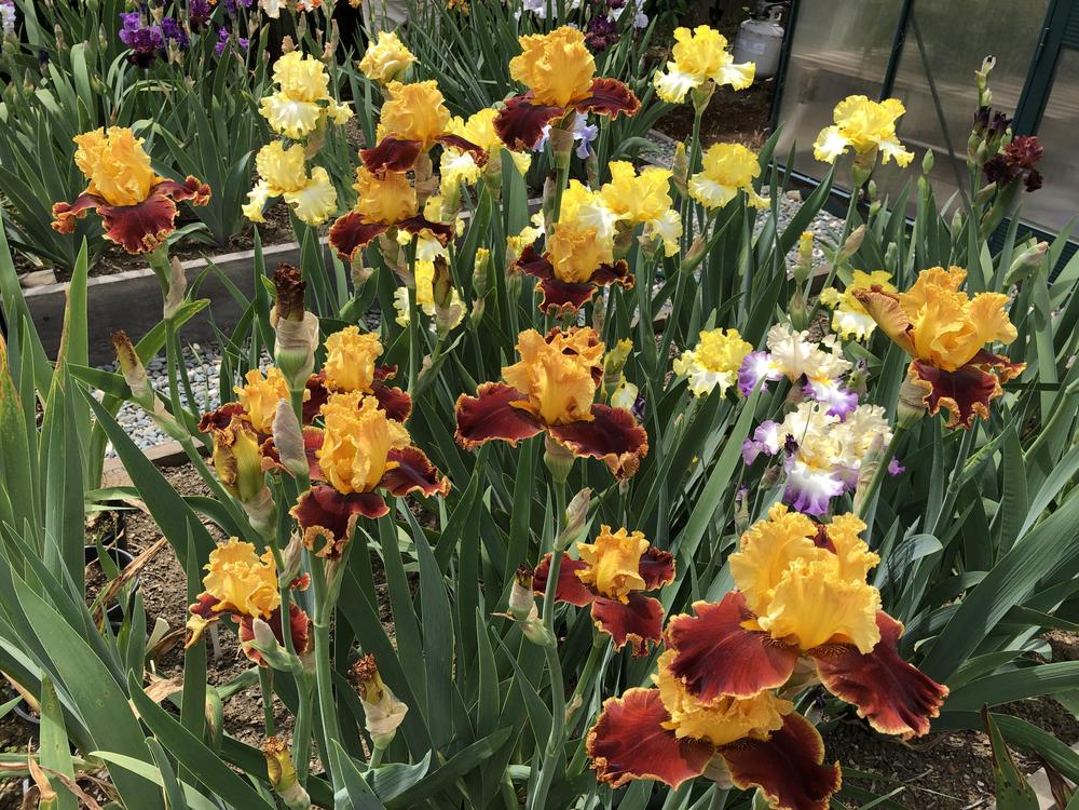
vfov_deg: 49.7
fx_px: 873
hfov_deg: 63.4
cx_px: 540
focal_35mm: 28
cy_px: 405
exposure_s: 1/1056
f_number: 1.8
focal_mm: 4
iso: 20
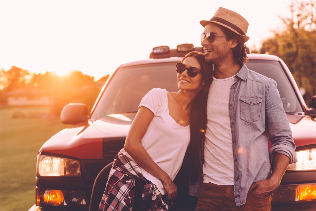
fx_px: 615
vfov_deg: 19.5
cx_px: 158
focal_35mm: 70
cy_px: 106
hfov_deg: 28.8
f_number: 4
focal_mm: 70
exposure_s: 1/320
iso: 200
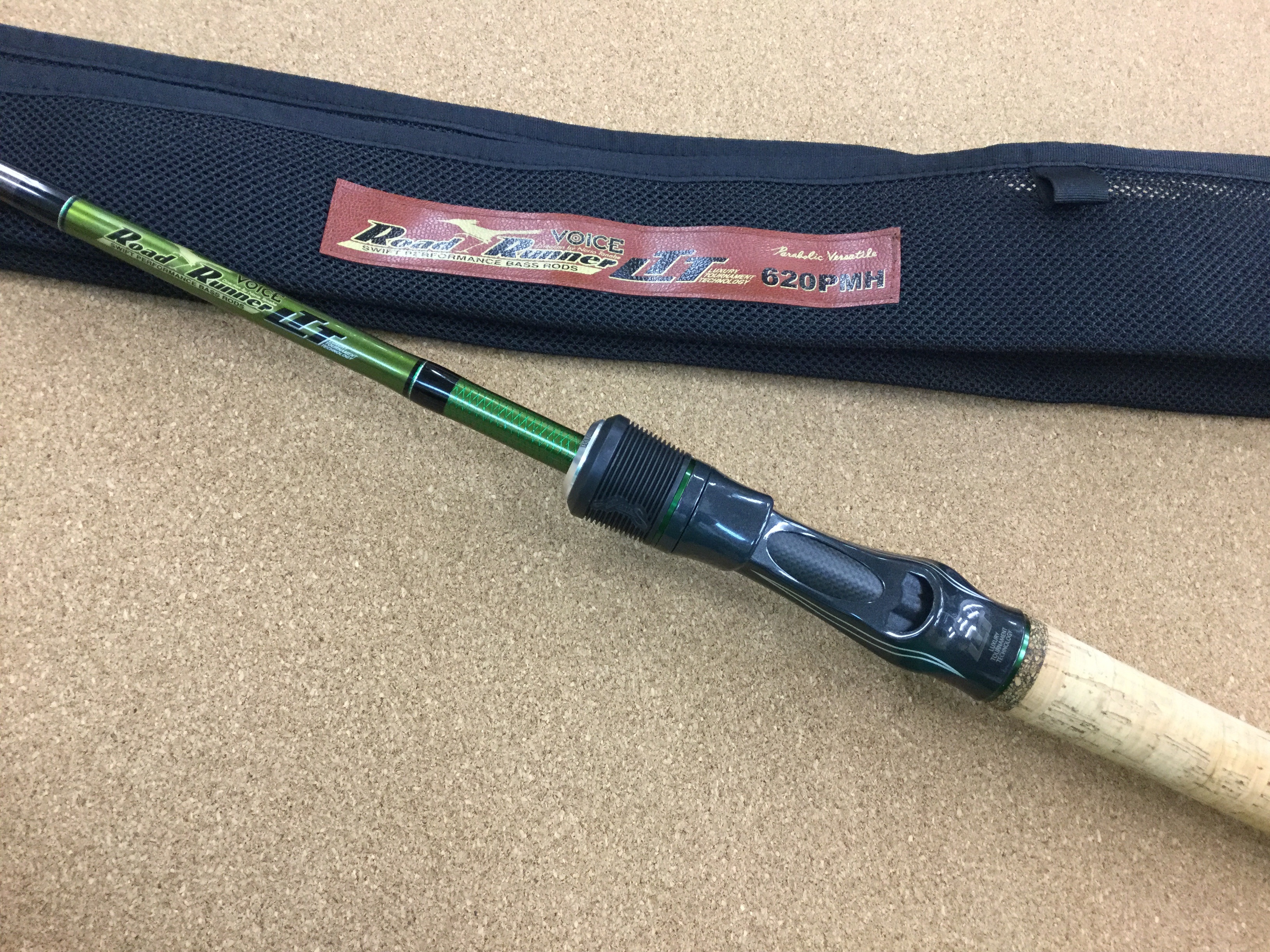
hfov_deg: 58.4
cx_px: 635
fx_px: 1137
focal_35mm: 31
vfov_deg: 45.4
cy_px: 476
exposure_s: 1/30
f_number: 2.4
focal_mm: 3.3
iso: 125
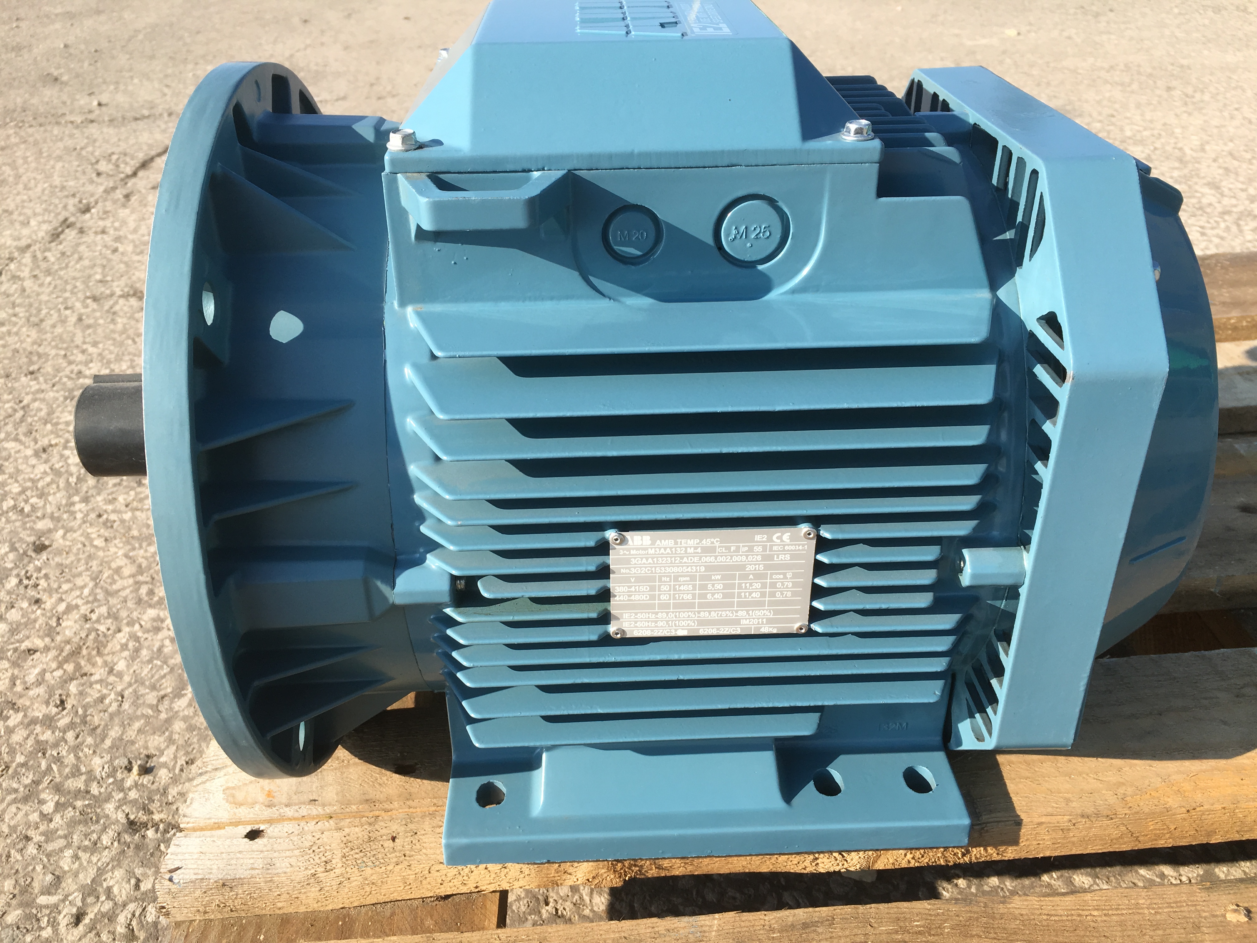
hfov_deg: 61.7
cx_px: 628
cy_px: 472
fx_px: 1053
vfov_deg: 48.2
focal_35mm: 29
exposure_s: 1/836
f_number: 2.2
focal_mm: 4.15
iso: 25
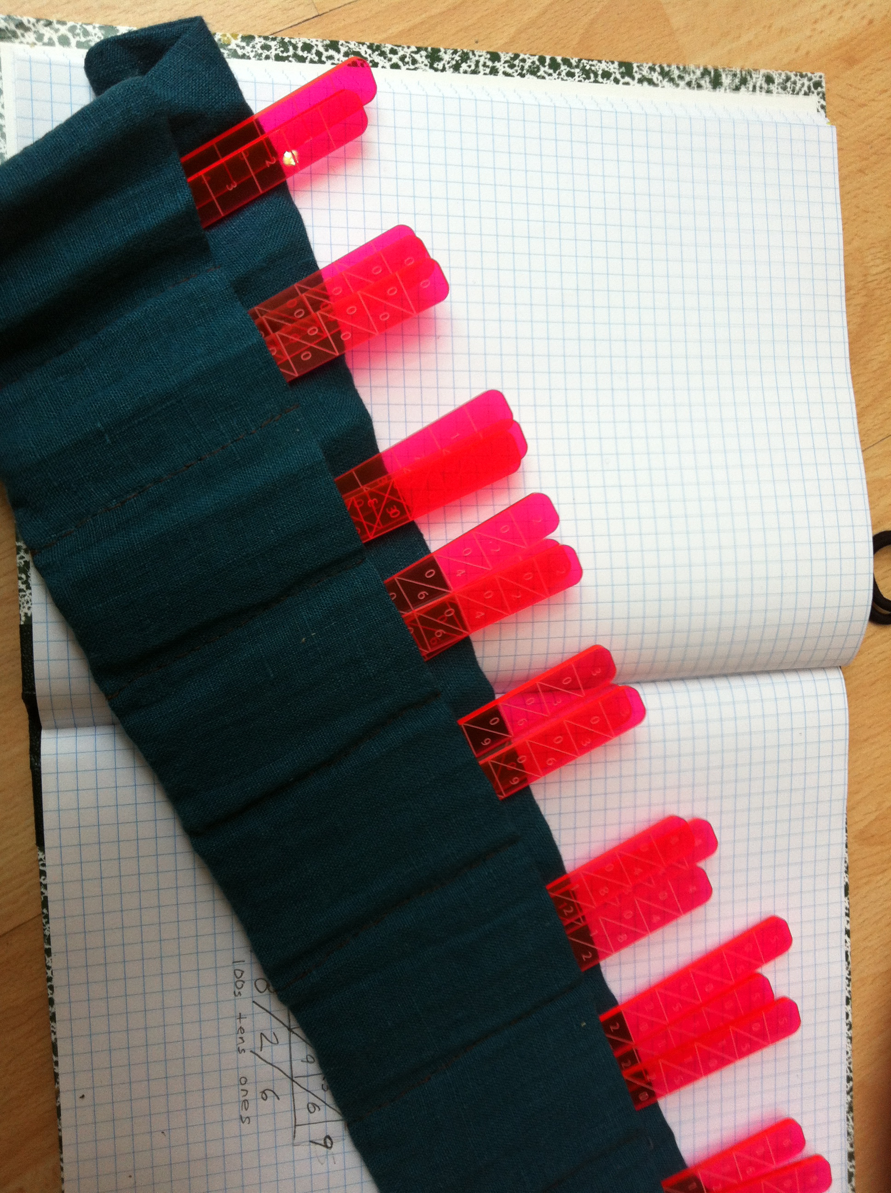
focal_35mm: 35
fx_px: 1204
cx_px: 446
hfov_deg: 40.6
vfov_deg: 52.7
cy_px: 596
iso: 80
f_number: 2.8
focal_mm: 3.85
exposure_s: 1/60
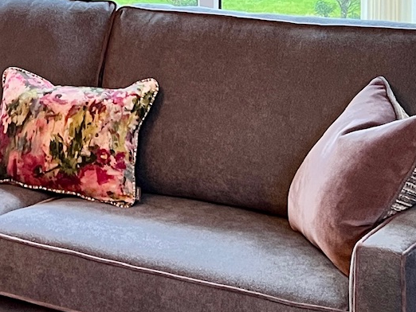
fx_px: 1226
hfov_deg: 18.5
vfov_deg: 14.0
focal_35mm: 102
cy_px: -79
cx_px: -40
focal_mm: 5.7
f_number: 1.5
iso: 160
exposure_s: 1/50
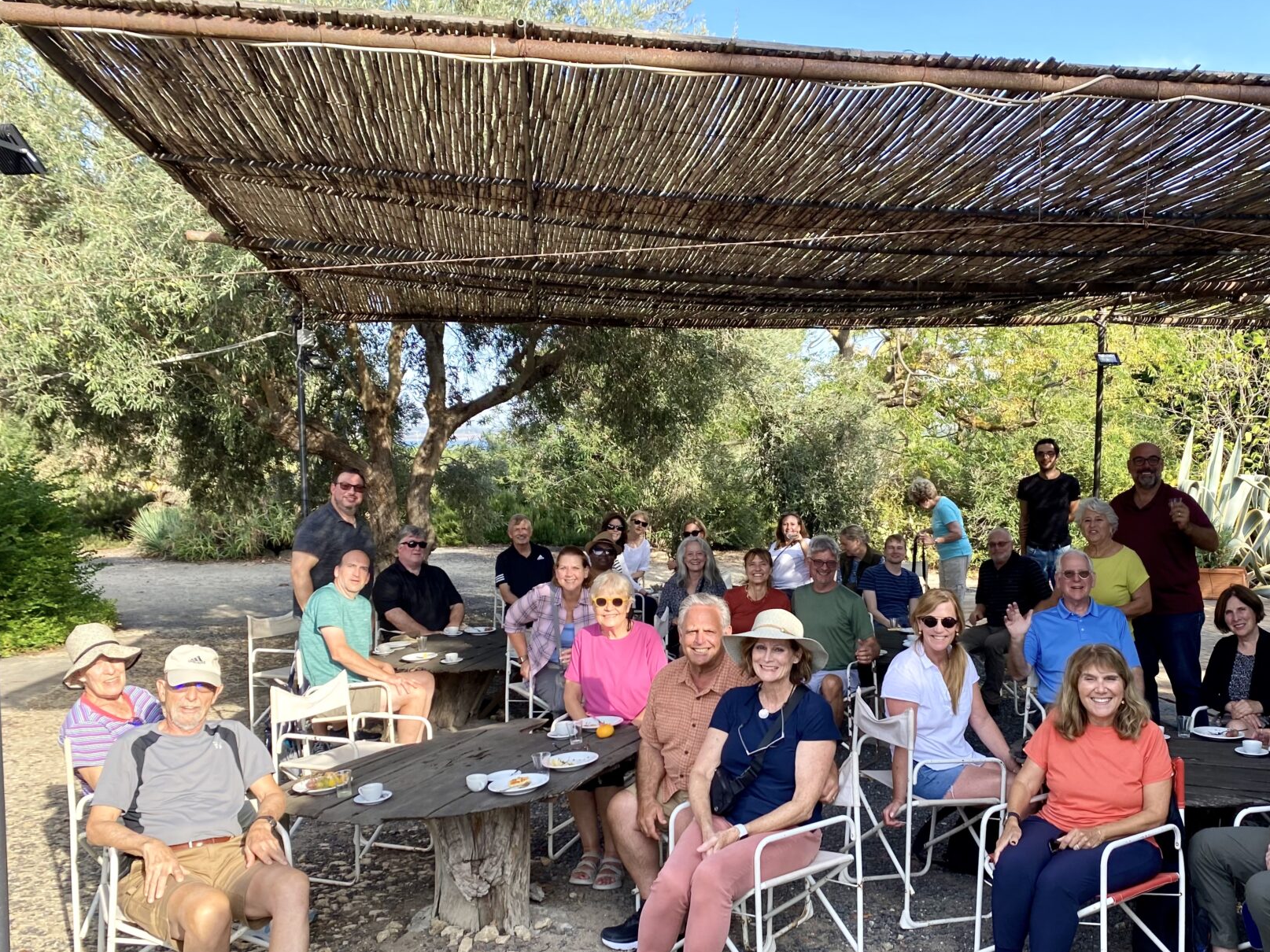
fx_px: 1211
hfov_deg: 54.8
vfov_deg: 42.8
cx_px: 779
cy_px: 548
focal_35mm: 33
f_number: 1.8
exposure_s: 1/502
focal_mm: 4.25
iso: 32
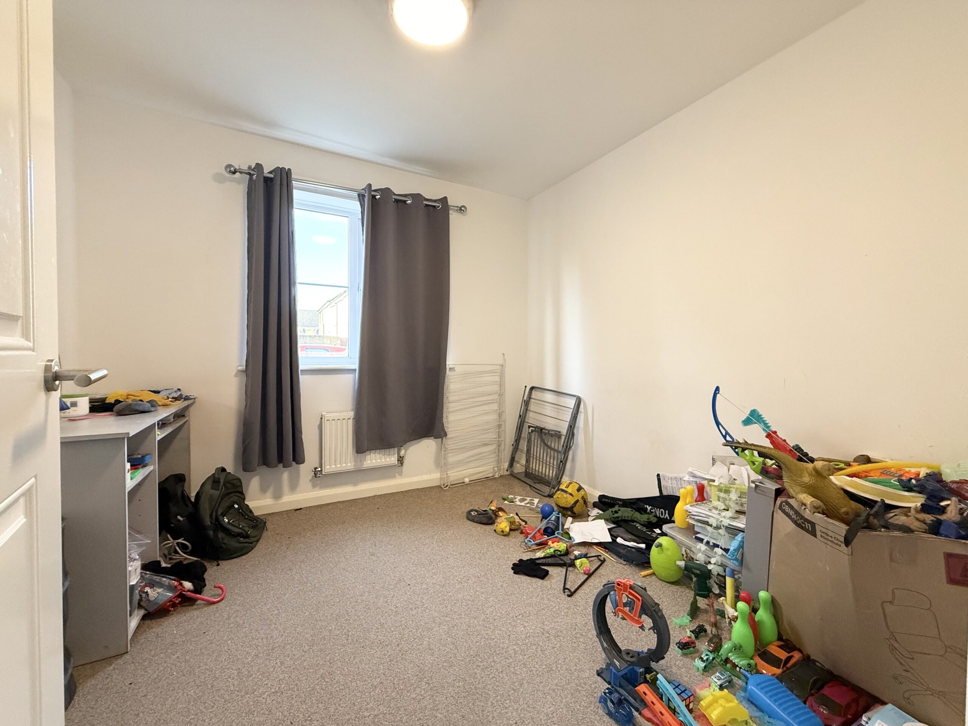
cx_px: 484
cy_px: 363
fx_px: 391
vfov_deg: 85.7
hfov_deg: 102.1
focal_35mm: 14
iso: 320
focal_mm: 2.22
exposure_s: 1/100
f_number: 2.2
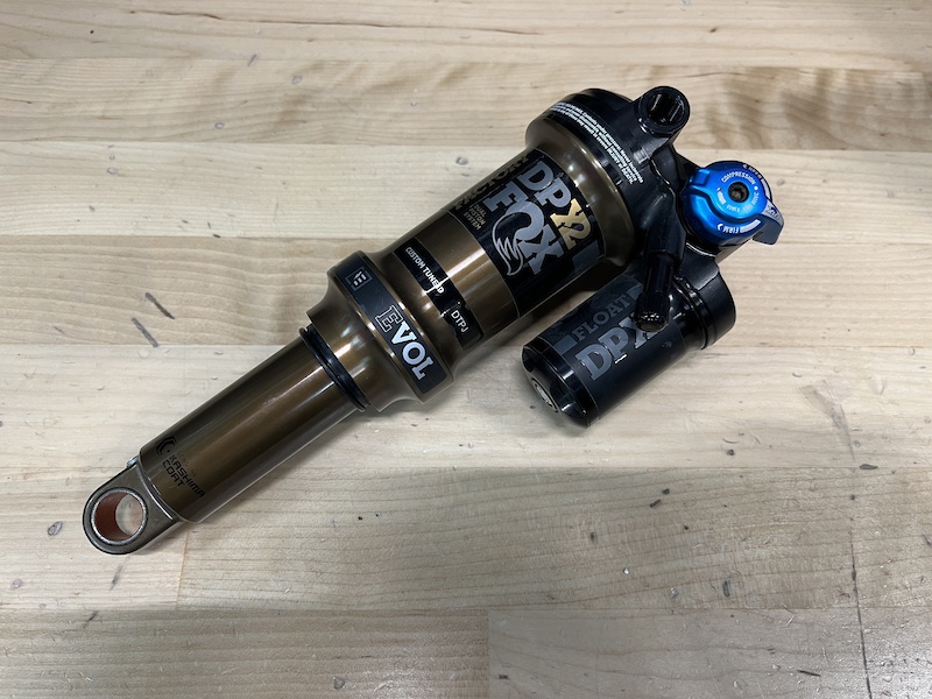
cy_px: 350
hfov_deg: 67.3
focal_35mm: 26
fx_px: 700
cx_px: 466
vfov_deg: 53.1
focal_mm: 5.1
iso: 125
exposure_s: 1/60
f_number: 1.6
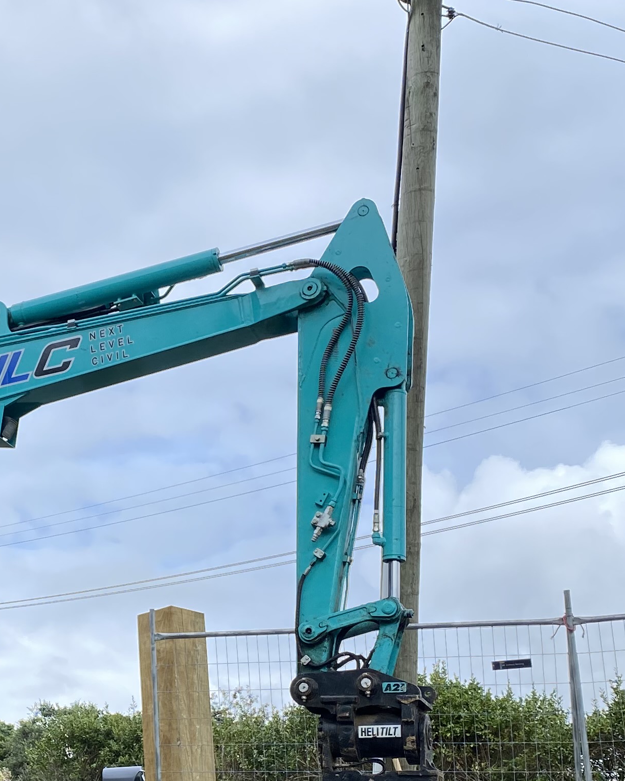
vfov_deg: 27.9
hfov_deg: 22.3
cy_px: 574
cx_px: 59
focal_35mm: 67
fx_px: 1549
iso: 32
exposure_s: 1/934
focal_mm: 4.25
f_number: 1.8
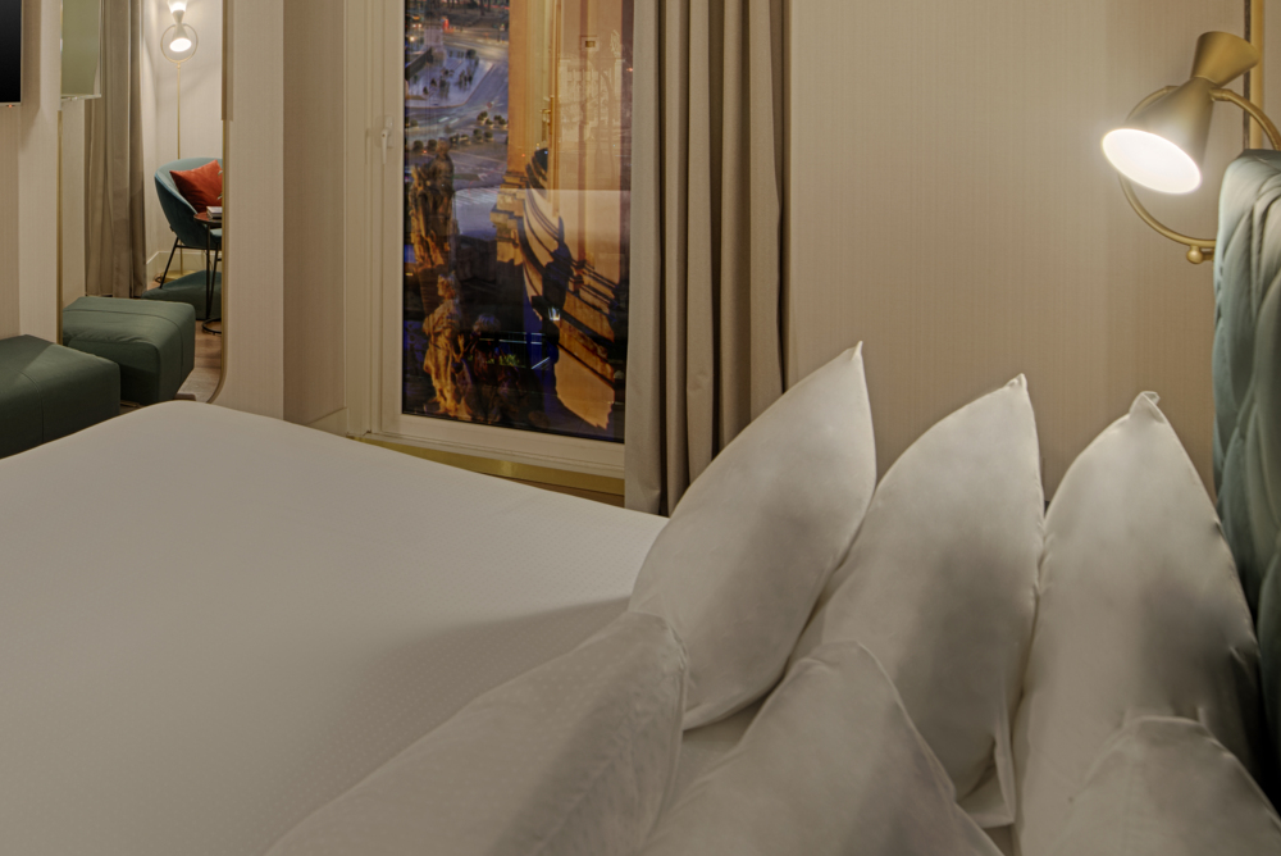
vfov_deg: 43.0
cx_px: 131
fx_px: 997
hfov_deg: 56.6
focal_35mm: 28
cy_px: 106
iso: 31
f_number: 7.1
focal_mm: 14
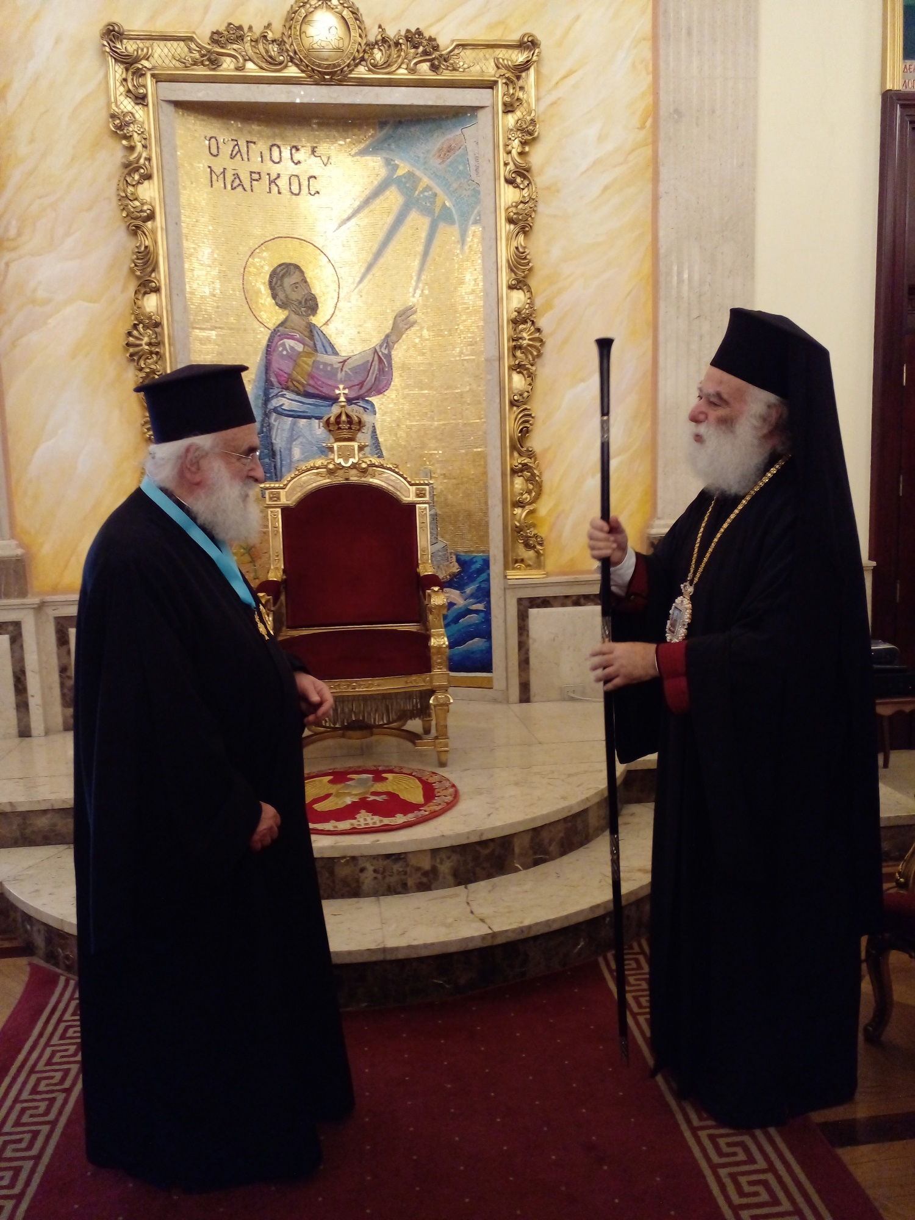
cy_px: 610
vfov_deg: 65.3
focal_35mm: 27
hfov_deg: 51.4
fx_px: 952
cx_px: 458
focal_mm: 3.6
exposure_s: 1/25
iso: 250
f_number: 1.9
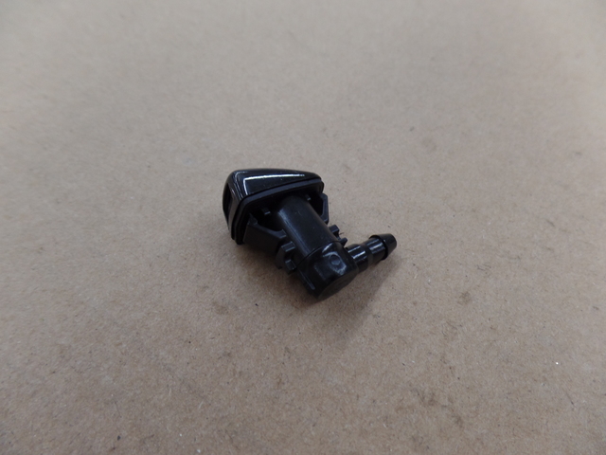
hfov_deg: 73.9
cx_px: 303
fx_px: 403
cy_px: 228
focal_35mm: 23
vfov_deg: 58.9
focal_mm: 4.1
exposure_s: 1/30
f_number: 2.8
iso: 120
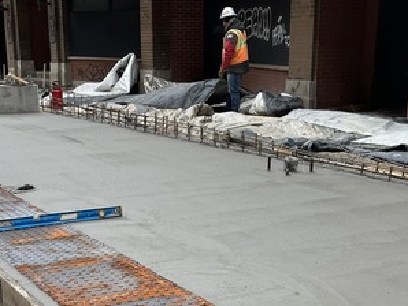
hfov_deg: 31.6
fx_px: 720
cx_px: 182
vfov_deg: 23.4
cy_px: 281
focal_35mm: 61
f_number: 1.6
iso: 40
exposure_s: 1/164
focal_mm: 5.1
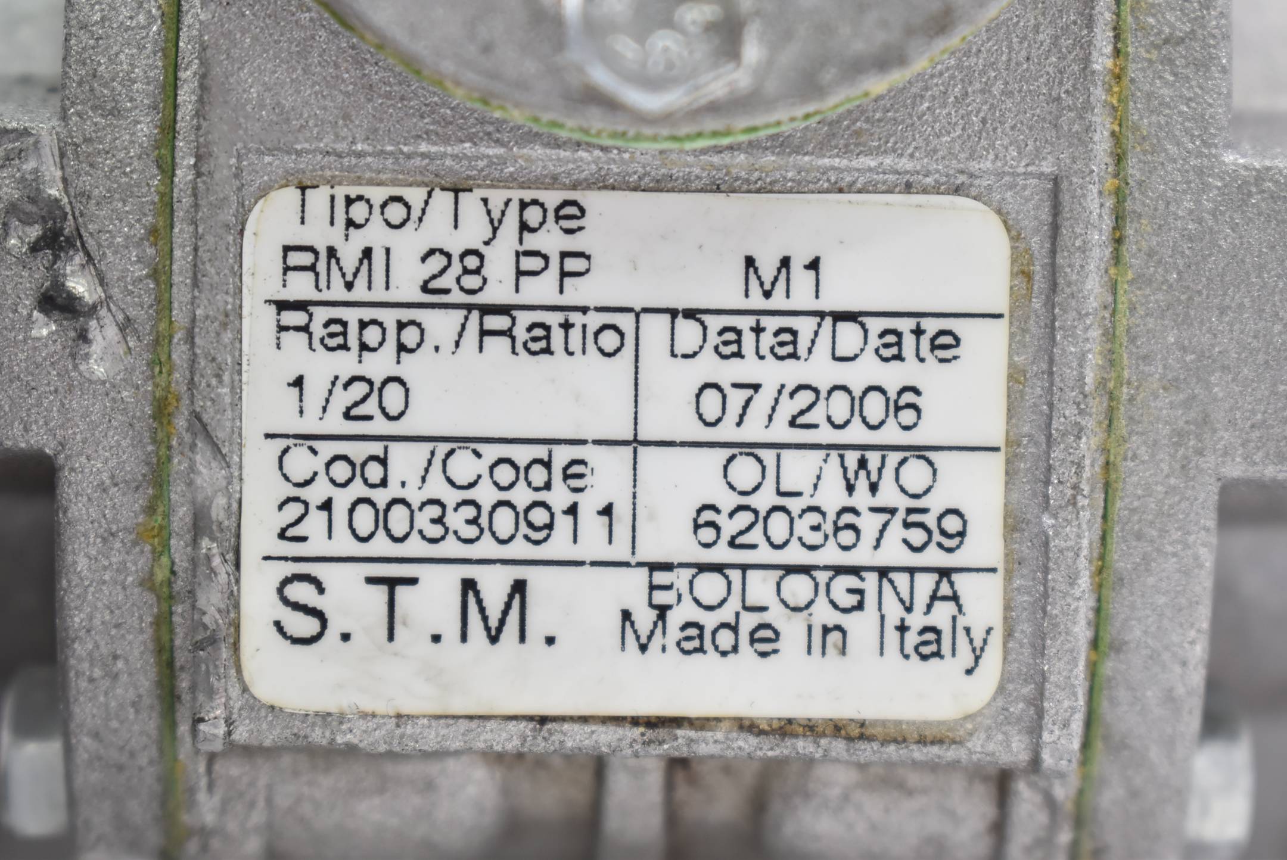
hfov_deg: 24.6
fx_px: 2952
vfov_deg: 16.6
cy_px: 430
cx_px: 644
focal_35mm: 82
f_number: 5.6
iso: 720
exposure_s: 1/100
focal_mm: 55
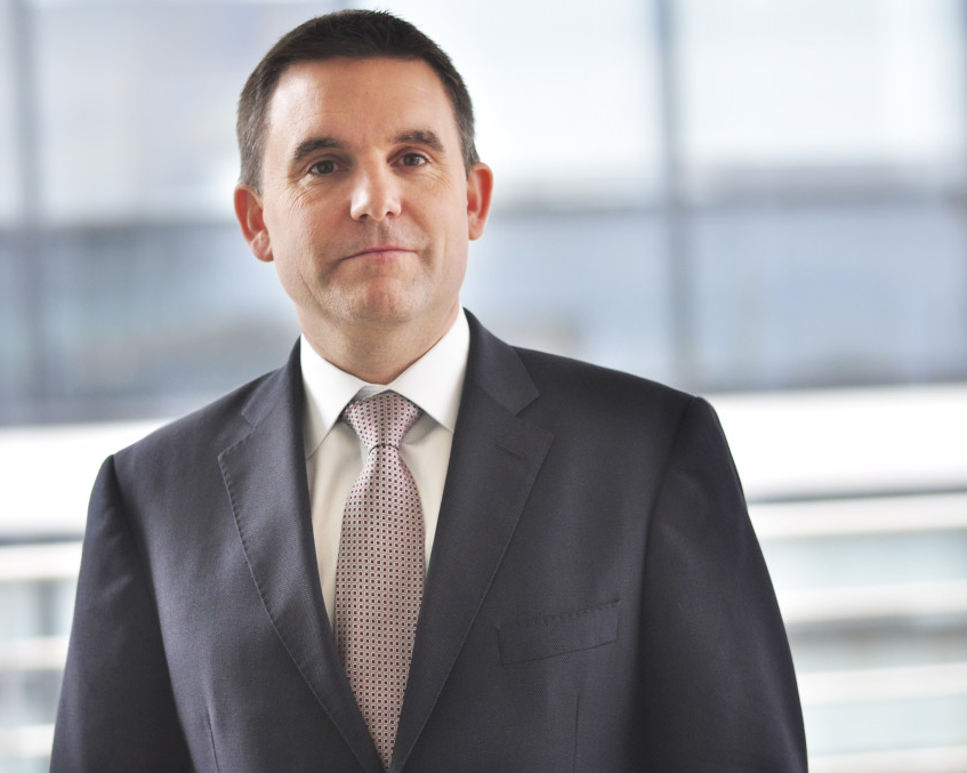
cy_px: 386
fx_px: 5109
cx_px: 387
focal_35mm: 179
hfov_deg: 10.8
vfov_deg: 8.7
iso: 400
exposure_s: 1/400
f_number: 3.5
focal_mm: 105
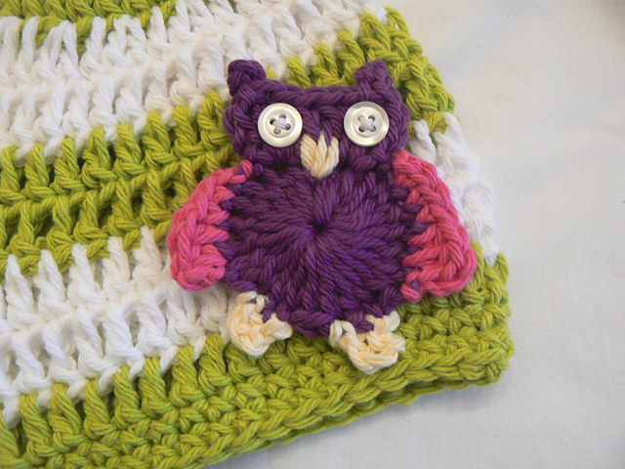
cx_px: 312
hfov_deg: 51.4
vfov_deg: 39.7
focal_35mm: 36
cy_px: 234
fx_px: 650
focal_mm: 6
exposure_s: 1/20
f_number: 2.8
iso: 200
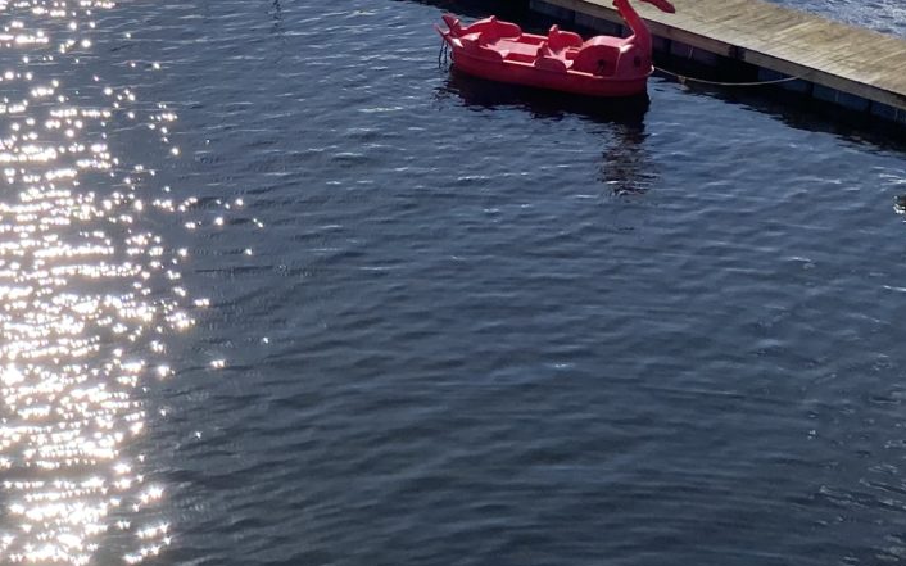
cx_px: -23
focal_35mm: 80
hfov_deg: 24.5
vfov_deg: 15.8
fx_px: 1975
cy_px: -83
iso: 32
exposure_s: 1/5747
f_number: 1.8
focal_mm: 4.25
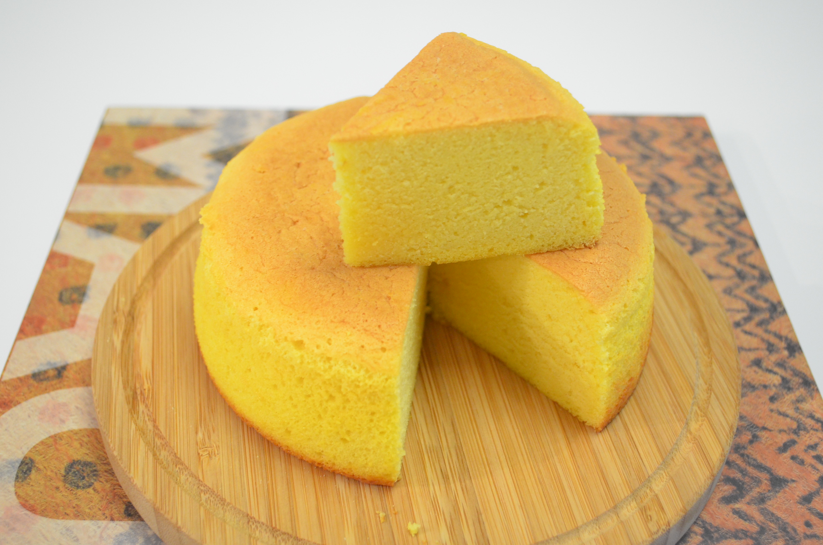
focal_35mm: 48
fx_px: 1095
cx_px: 412
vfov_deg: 28.0
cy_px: 272
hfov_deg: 41.2
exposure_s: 1/15
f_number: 4.8
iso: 1600
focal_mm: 32
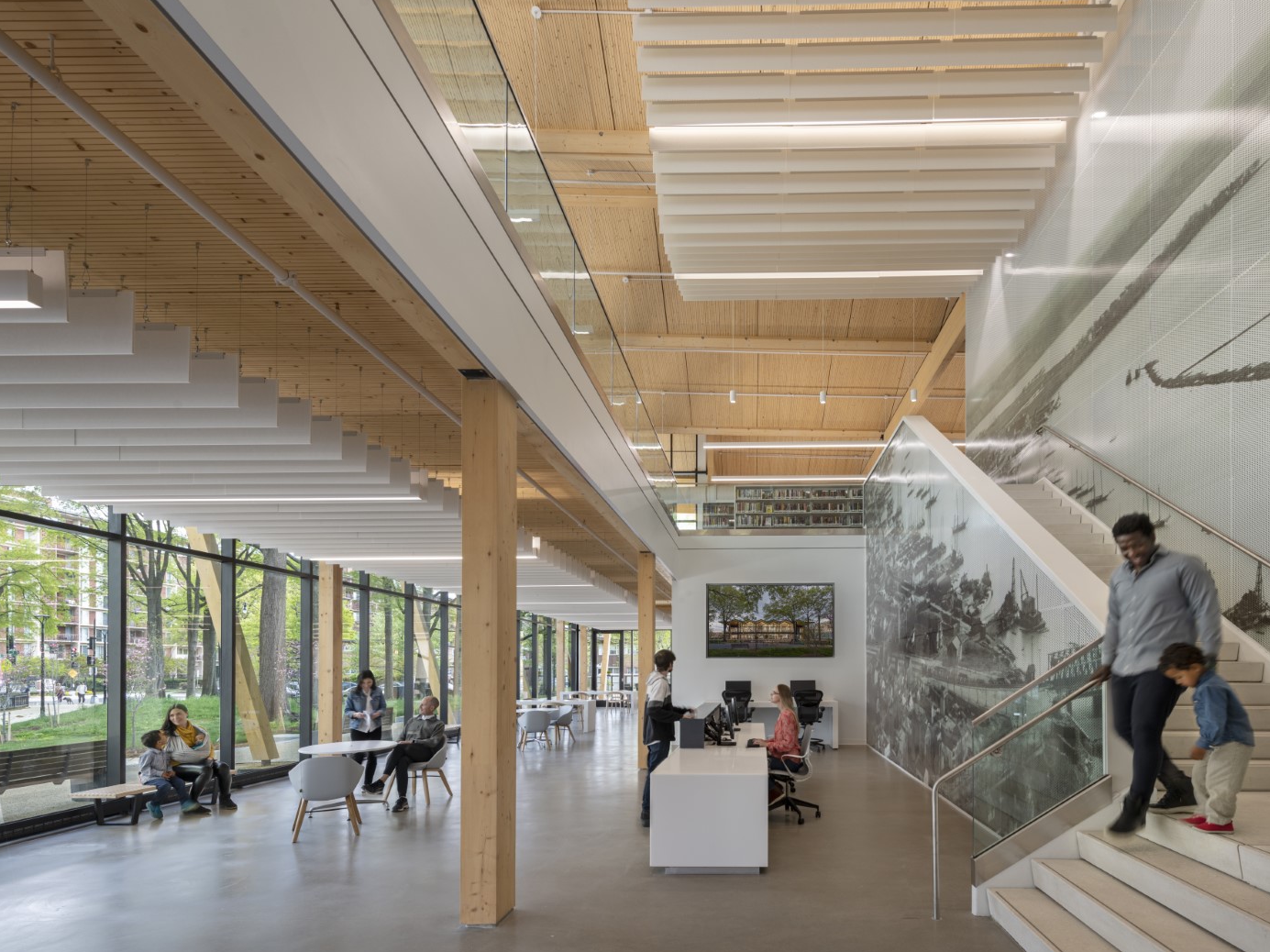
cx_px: 740
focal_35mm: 18
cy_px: 462
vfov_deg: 71.6
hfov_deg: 87.0
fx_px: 660
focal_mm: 16
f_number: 13
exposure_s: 1
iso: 100
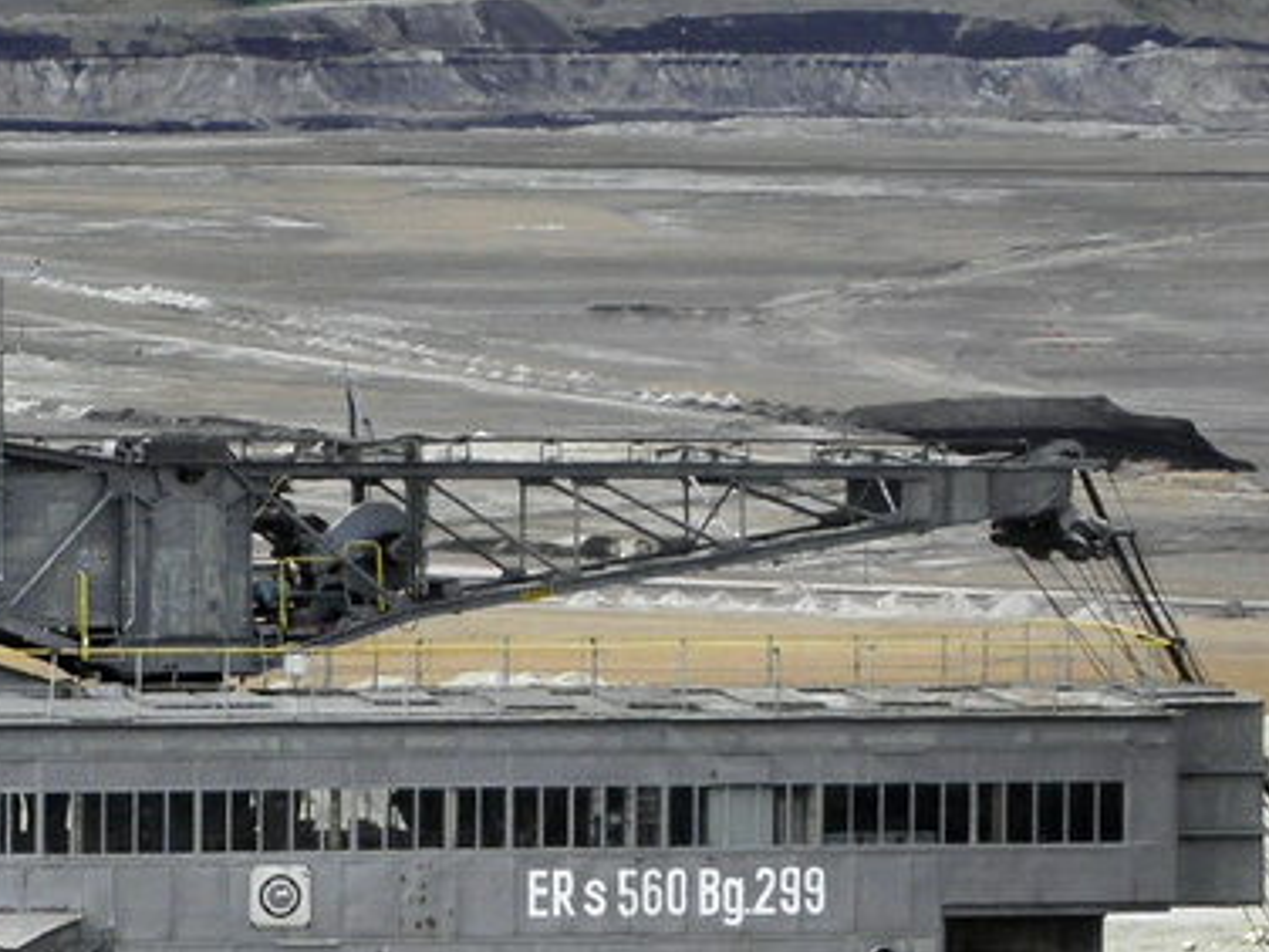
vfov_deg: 4.7
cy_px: 891
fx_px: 11511
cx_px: -162
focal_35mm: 314
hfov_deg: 6.3
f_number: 5.6
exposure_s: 1/250
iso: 64
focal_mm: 14.68
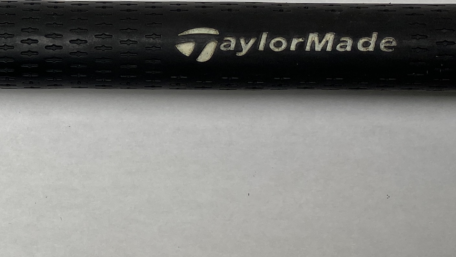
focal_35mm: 81
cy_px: 43
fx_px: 979
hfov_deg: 24.3
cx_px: -57
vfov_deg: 14.8
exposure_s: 1/363
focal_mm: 4.25
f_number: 1.8
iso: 32
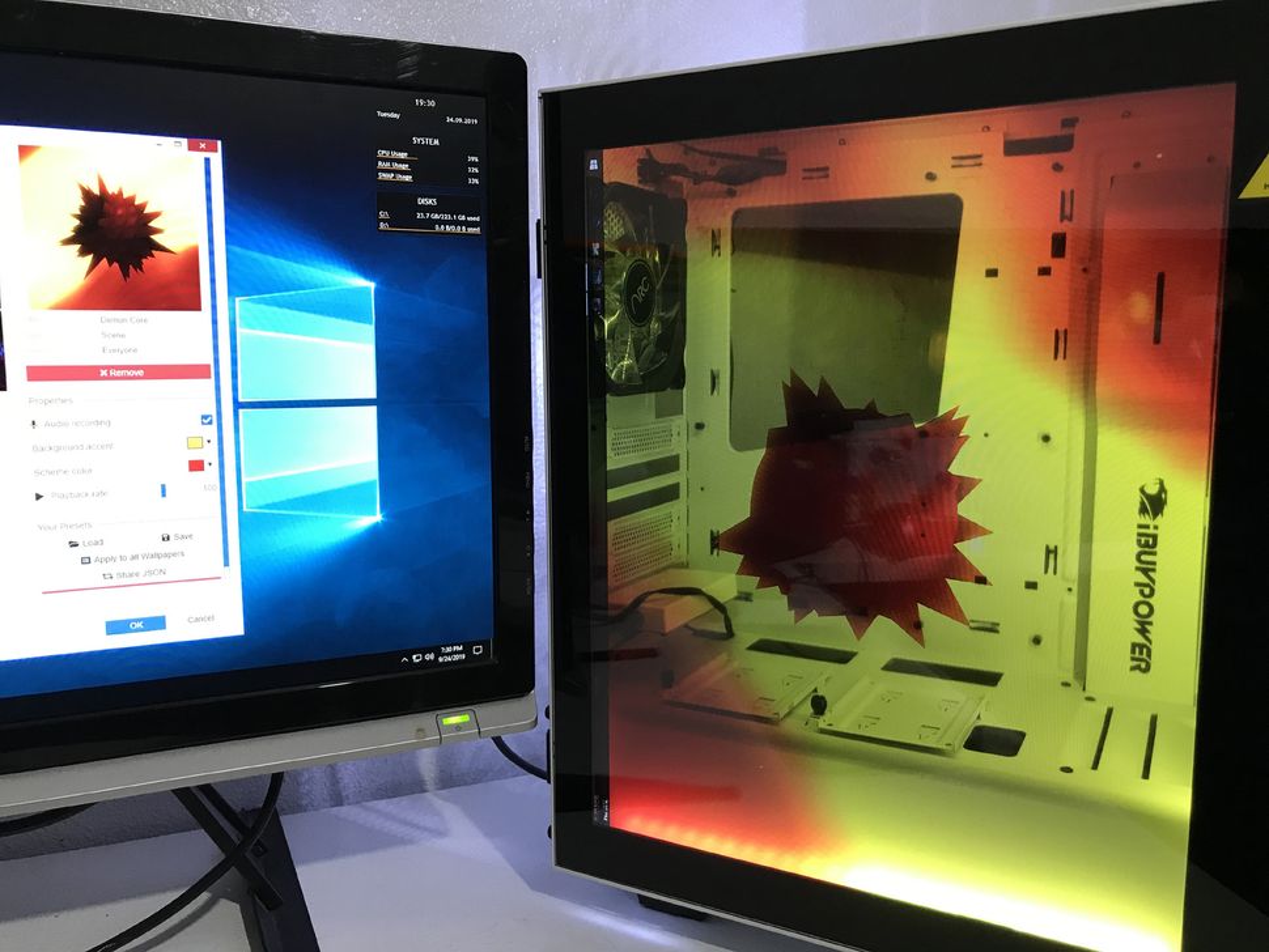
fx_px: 1027
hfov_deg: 63.4
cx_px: 634
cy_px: 476
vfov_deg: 49.8
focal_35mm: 28
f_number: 1.8
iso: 40
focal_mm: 3.99
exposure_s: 1/20
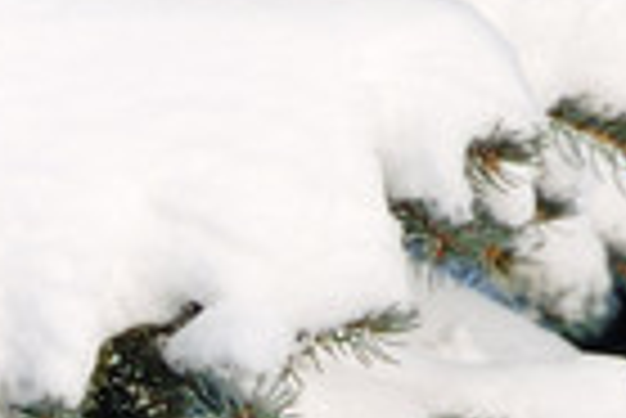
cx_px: -1367
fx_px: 26000
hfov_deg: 1.4
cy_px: -290
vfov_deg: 0.9
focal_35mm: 1494
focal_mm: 135
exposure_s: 1/500
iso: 100
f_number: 8
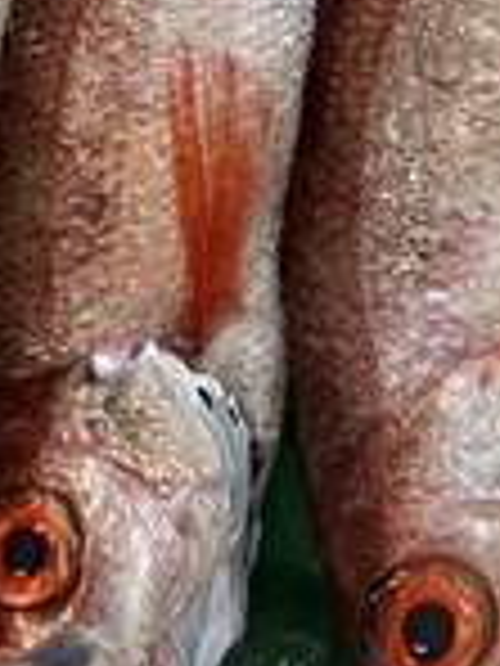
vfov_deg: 19.0
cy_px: -387
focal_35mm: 88
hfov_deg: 16.4
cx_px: -25
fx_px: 1695
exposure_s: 1/120
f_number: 1.6
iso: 125
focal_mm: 5.1
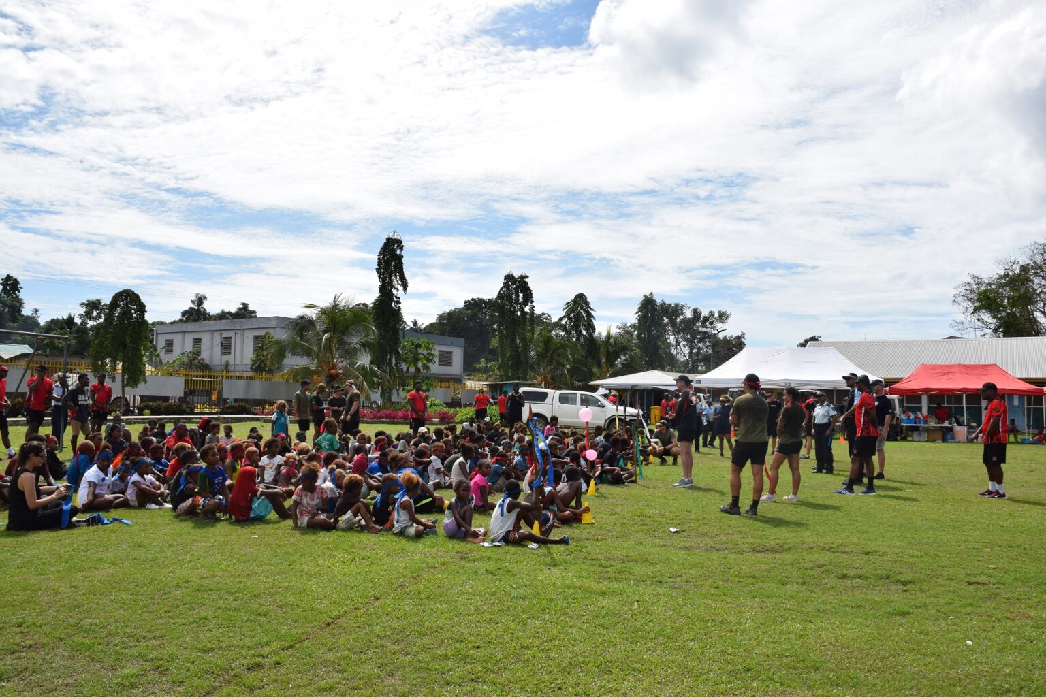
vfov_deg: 47.9
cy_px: 348
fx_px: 784
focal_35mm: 27
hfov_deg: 67.4
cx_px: 523
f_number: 11
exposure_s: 1/500
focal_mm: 18
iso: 200
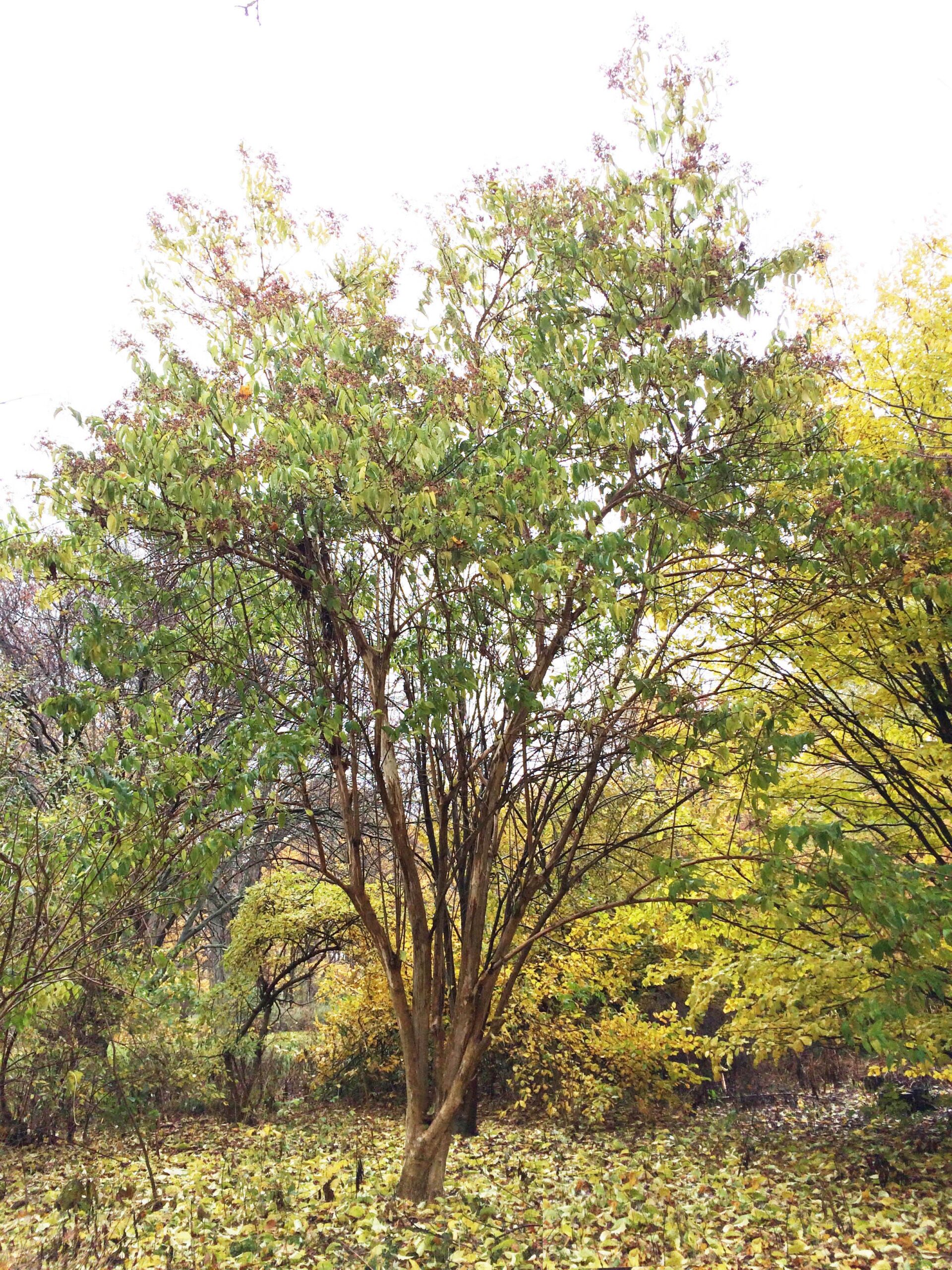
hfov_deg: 46.8
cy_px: 635
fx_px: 1100
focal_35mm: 30
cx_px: 476
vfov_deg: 60.0
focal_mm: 4.12
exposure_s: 1/120
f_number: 2.2
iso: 50
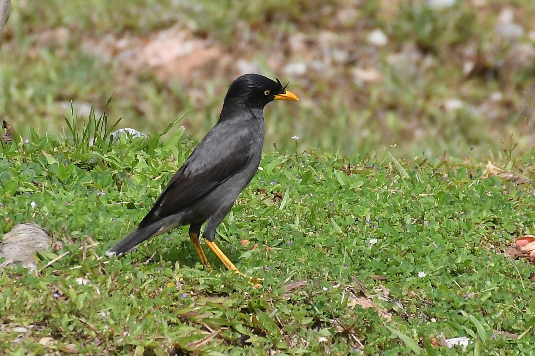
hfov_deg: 2.5
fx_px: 12482
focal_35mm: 840
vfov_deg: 1.6
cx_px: 268
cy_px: 178
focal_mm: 420
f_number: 13
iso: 800
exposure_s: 1/1250
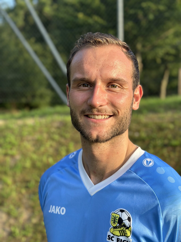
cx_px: 90
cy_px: 121
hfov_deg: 30.3
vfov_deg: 39.7
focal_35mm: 48
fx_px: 335
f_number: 1.78
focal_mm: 6.86
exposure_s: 1/1613
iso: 80
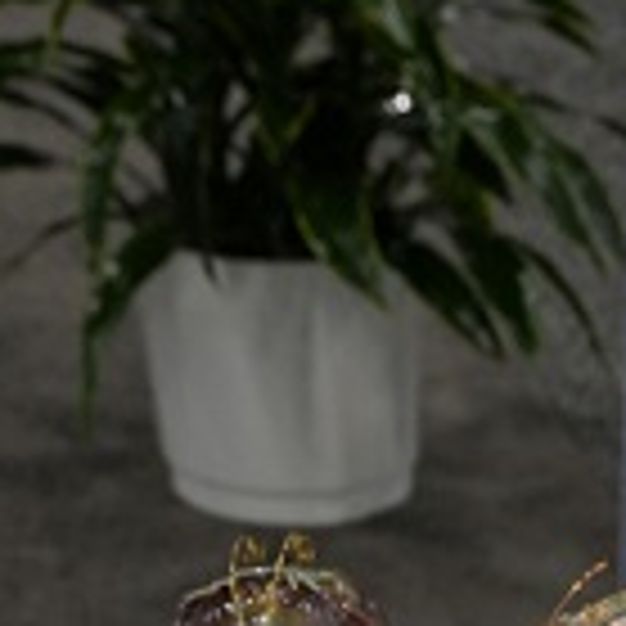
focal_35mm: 160
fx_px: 3274
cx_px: 968
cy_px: 1831
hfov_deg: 10.5
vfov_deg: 9.0
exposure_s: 1/60
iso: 1250
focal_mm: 29
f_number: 7.1
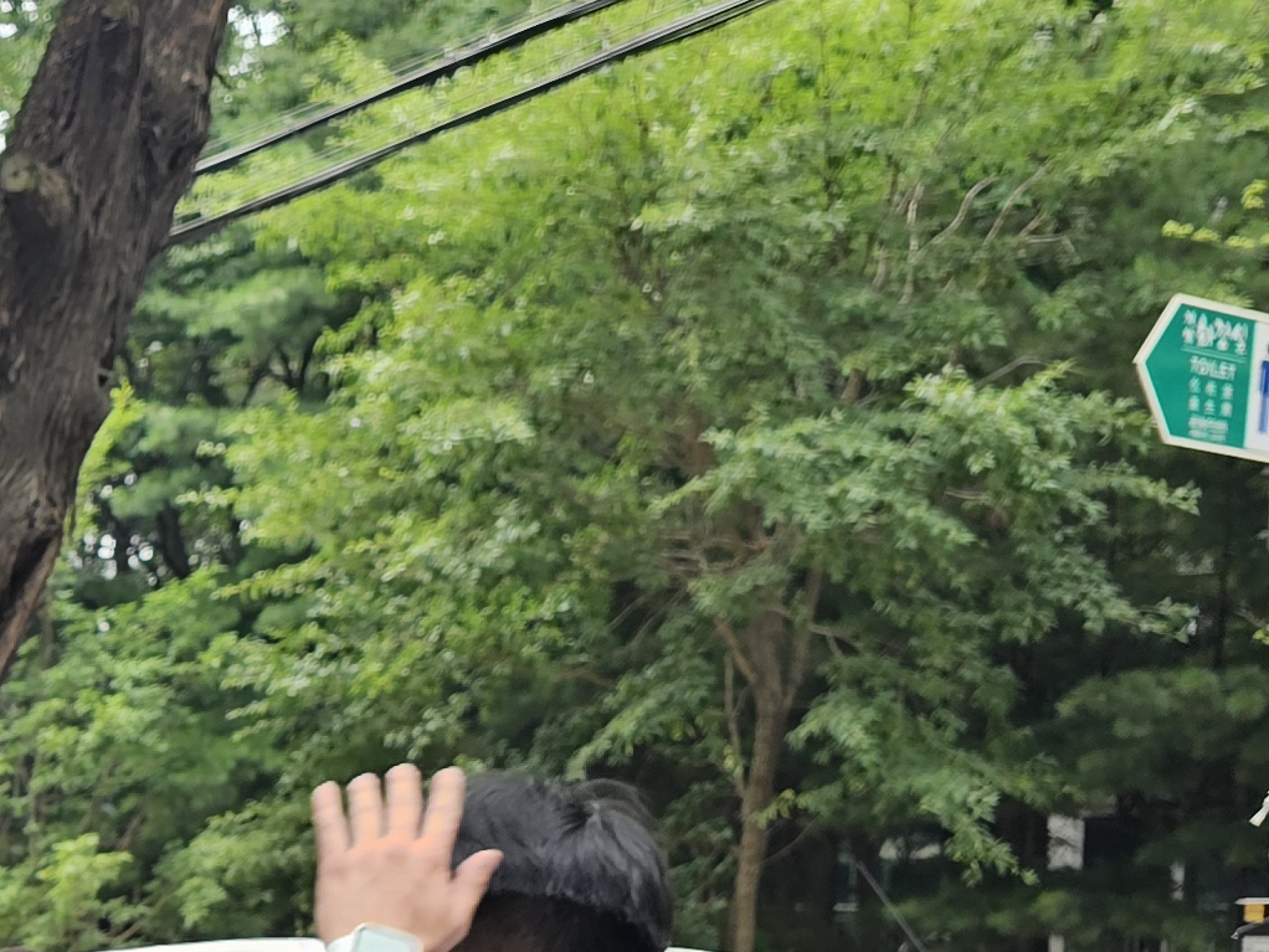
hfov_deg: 19.1
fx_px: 3300
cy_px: 1305
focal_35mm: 90
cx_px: -646
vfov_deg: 15.5
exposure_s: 1/120
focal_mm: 6.3
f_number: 1.7
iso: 20
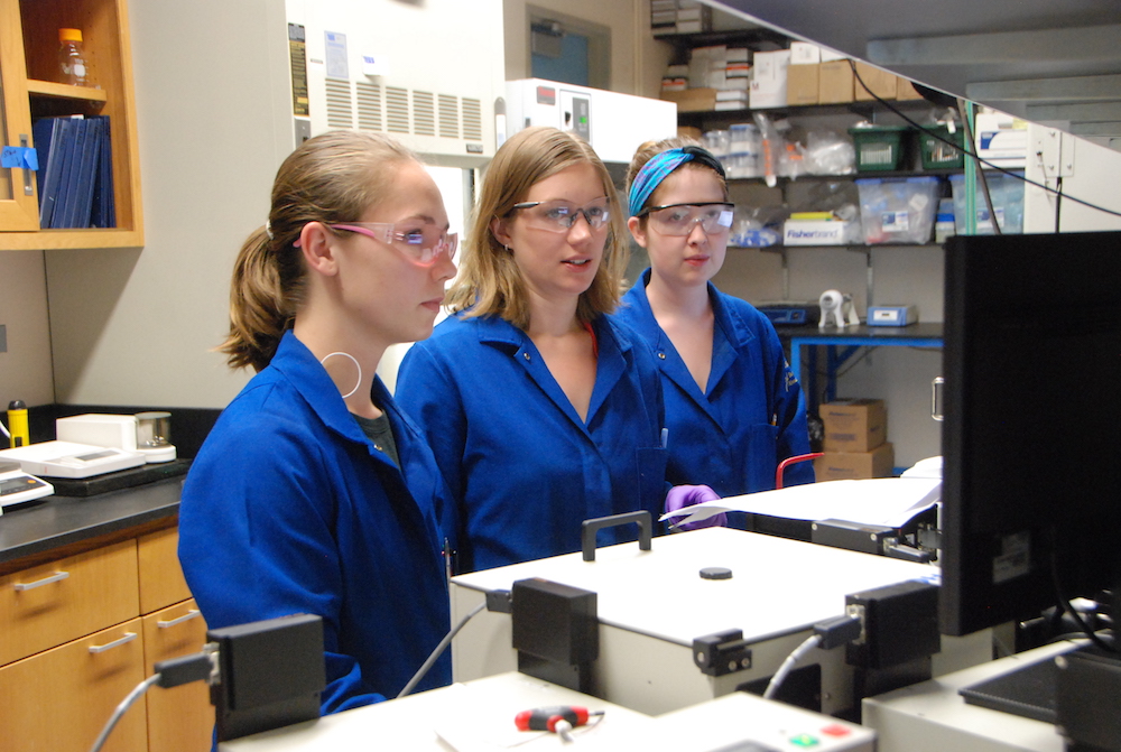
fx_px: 1498
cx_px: 560
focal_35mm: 48
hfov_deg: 41.0
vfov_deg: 28.2
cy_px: 376
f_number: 6.3
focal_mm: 32
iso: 1600
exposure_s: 1/15
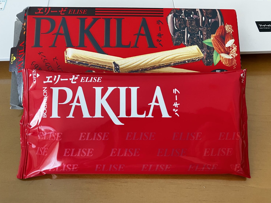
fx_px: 227
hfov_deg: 61.7
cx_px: 133
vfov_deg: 48.2
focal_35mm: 29
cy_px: 101
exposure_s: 1/51
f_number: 1.8
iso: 320
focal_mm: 3.99
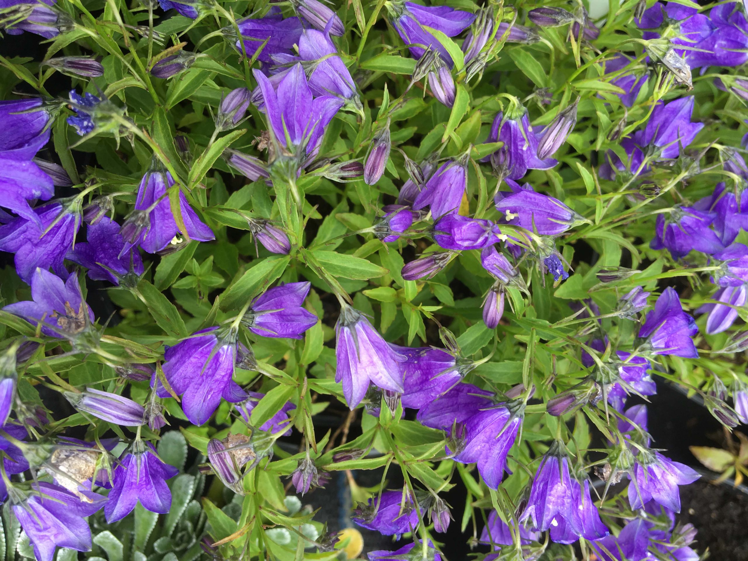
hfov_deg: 61.7
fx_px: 627
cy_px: 280
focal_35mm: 29
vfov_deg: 48.2
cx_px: 374
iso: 25
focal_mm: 4.15
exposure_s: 1/116
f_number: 2.2
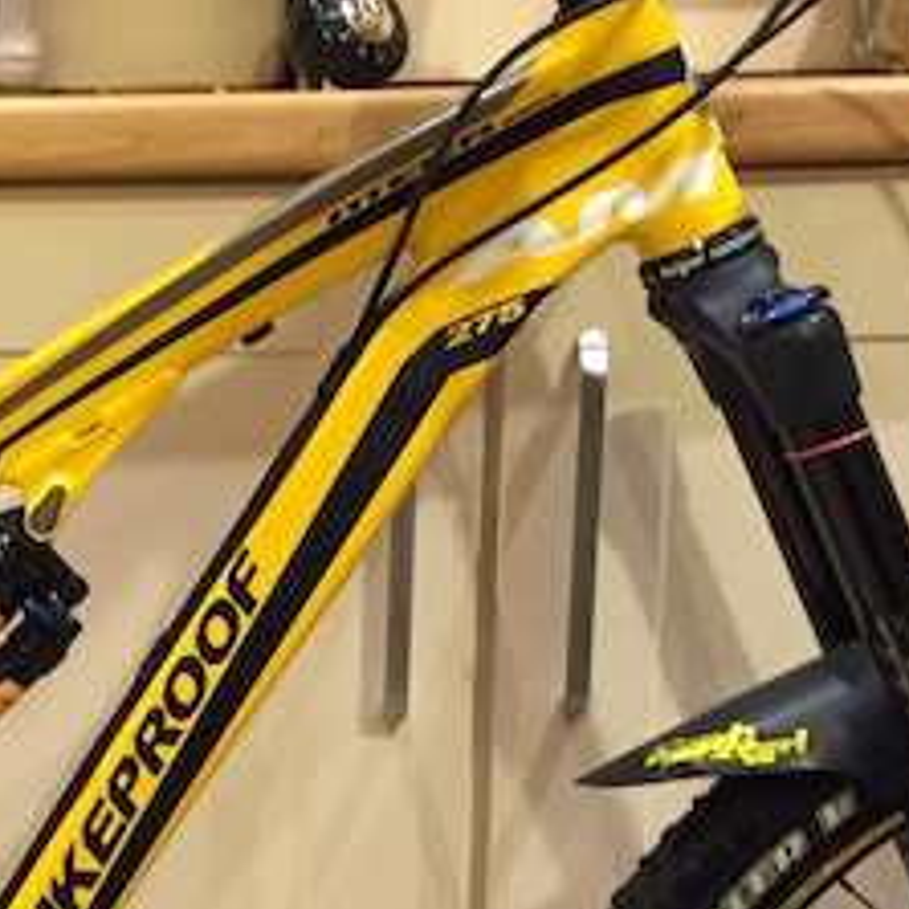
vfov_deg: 18.4
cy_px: 893
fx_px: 2733
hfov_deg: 18.4
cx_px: -8
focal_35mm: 92
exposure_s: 1/25
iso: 250
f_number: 2.2
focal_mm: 4.15
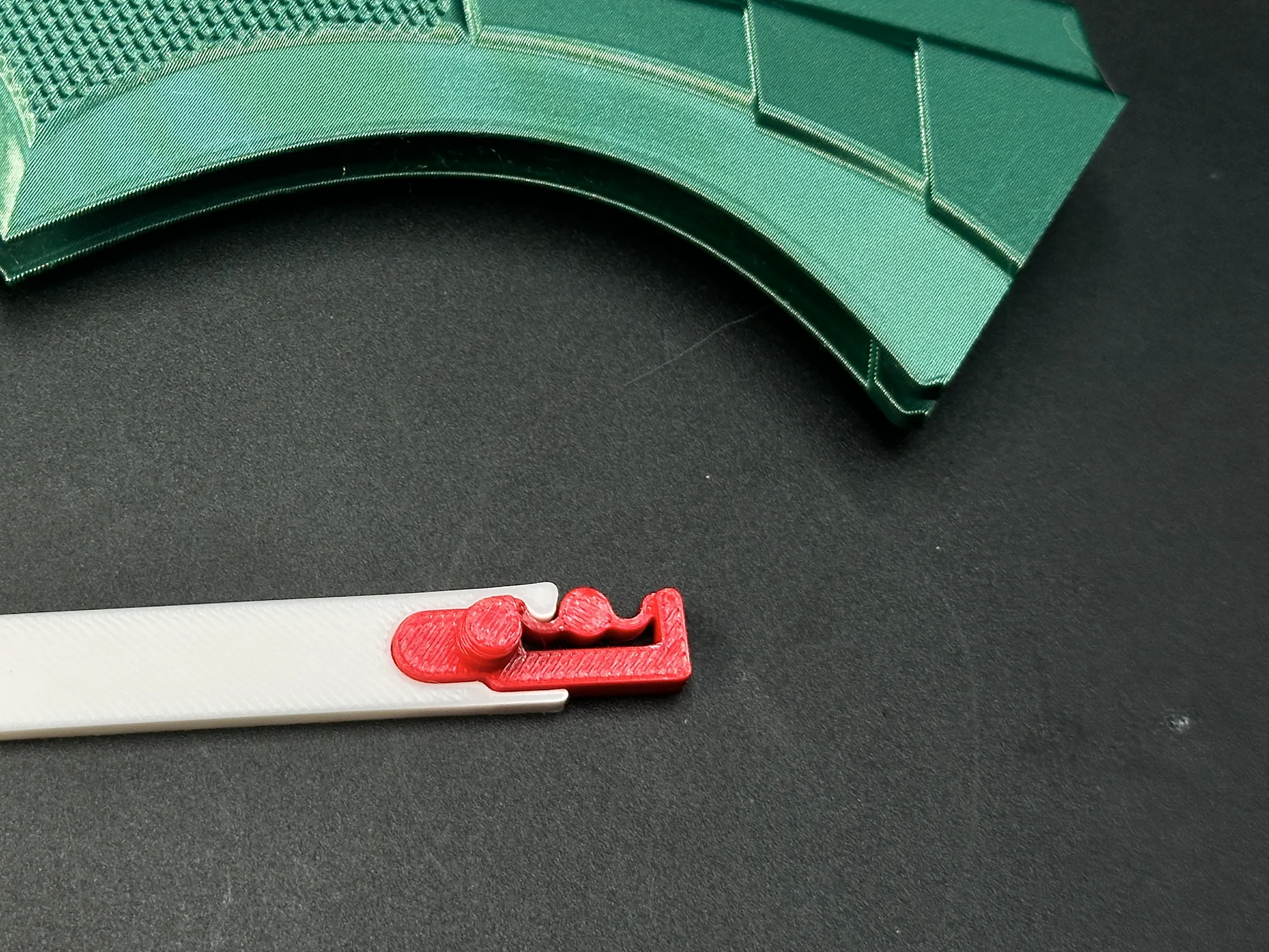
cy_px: 308
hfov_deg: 23.4
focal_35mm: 82
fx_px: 3006
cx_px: 226
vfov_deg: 17.9
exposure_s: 1/296
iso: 64
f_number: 1.78
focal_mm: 6.86
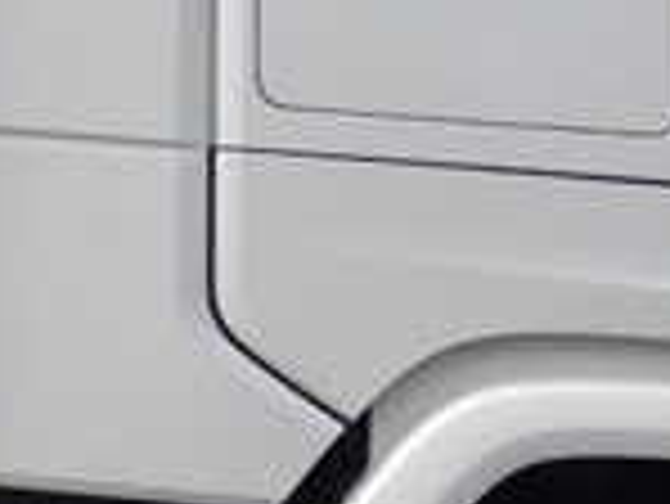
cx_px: -130
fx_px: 4668
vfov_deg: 6.2
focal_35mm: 241
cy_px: -40
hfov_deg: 8.1
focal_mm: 4.28
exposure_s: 1/1022
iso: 50
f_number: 2.4
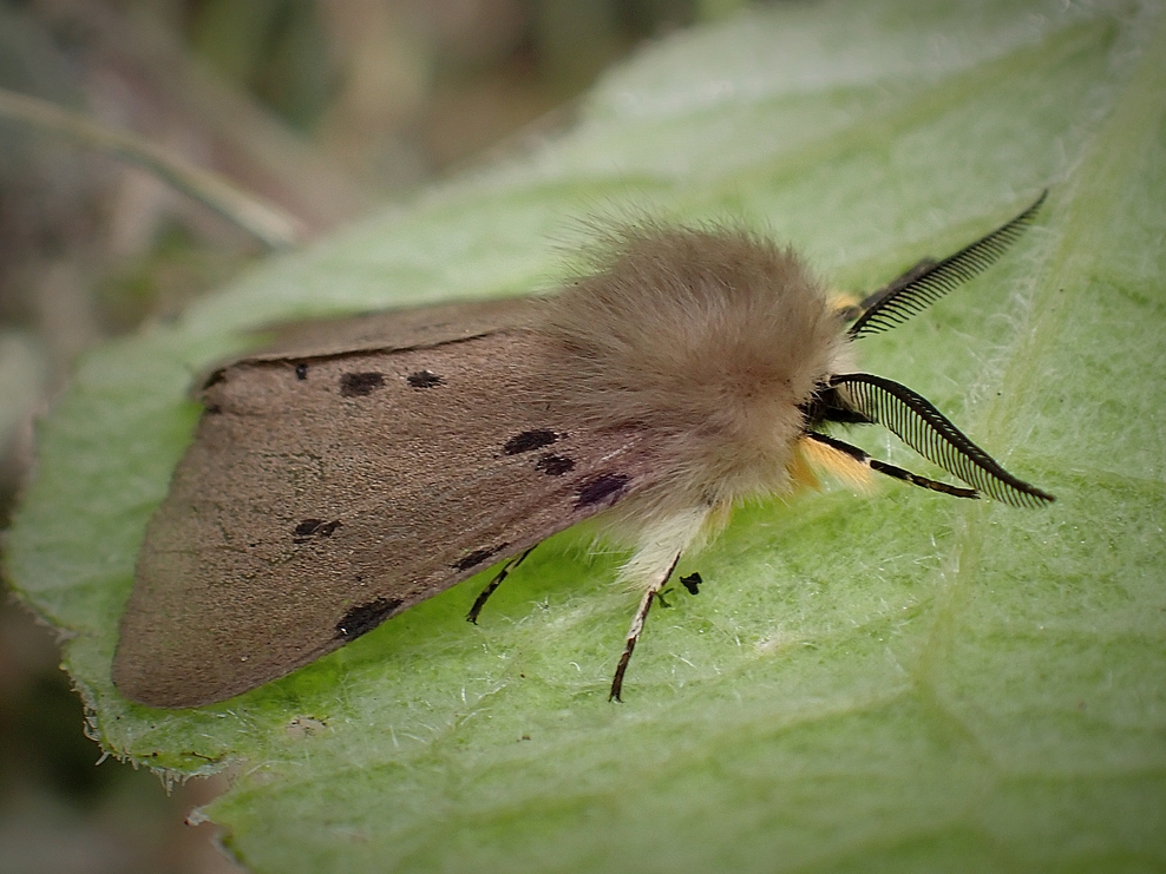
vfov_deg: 14.8
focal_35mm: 100
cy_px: 437
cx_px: 583
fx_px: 3368
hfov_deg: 19.6
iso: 200
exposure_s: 1/125
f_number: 4.9
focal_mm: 18
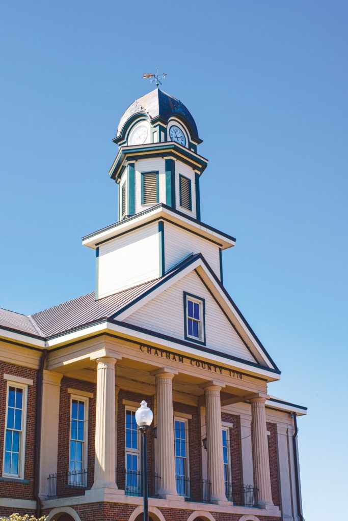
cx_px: 174
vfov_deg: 36.2
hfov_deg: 24.6
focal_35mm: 55
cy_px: 260
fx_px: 797
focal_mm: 55
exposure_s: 1/320
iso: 200
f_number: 11
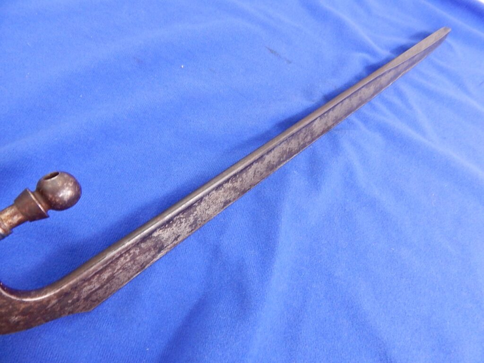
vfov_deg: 61.1
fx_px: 308
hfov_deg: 76.4
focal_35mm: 22
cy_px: 182
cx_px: 242
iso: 400
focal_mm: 4
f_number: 3
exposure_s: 1/10
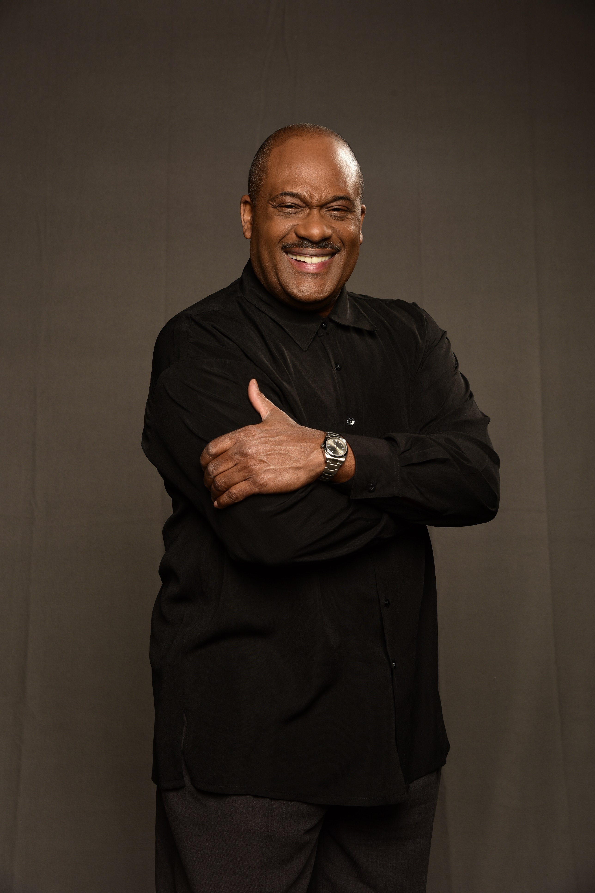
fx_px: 1611
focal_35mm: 65
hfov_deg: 20.9
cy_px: 446
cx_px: 298
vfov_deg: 31.0
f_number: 8
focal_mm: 65
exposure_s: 1/160
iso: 200
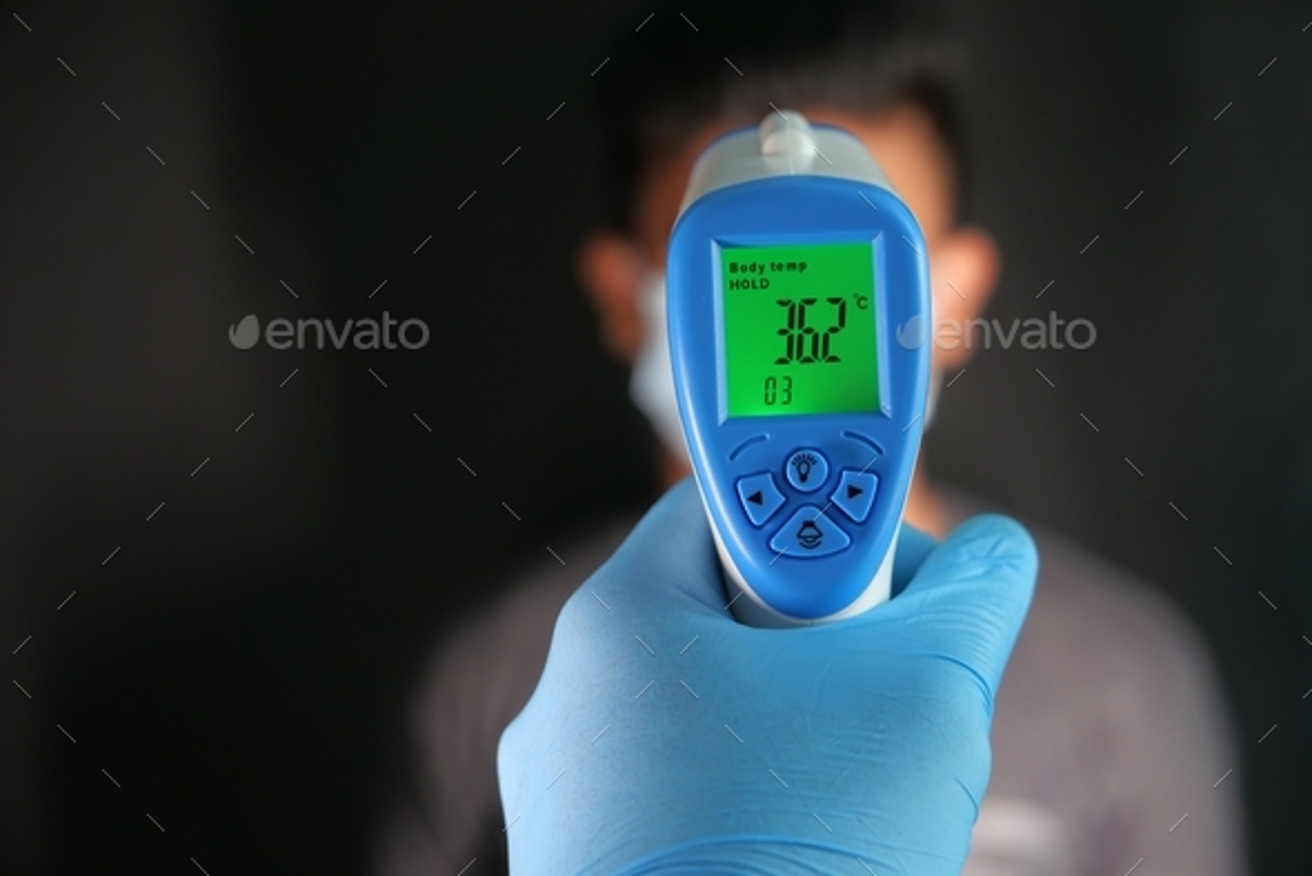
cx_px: 656
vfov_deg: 19.5
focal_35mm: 70
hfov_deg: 28.8
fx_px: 2552
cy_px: 438
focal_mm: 31.5
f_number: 2.8
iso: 200
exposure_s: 1/60
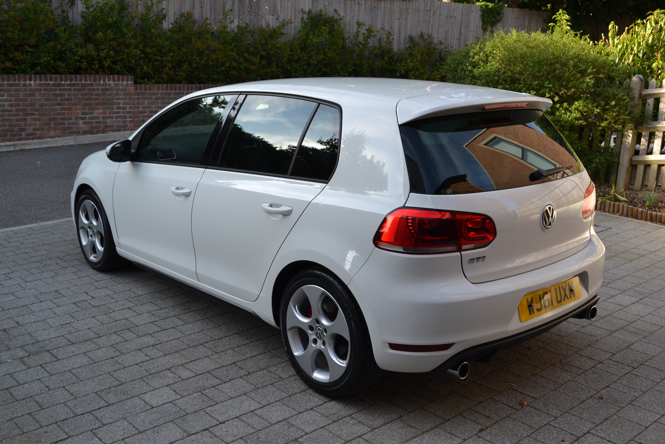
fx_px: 665
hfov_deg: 53.1
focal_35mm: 36
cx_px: 332
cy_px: 222
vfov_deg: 36.9
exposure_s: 1/125
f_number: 5.6
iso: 180
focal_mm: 24
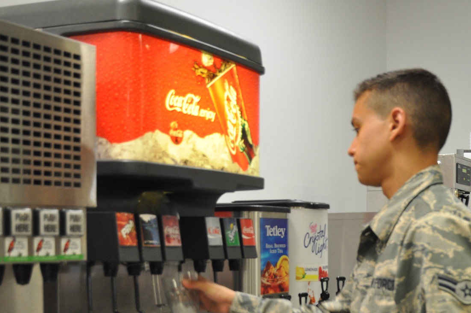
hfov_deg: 29.5
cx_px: 318
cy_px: 272
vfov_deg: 19.7
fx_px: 887
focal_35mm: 68
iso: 450
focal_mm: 25
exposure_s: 1/15
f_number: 4
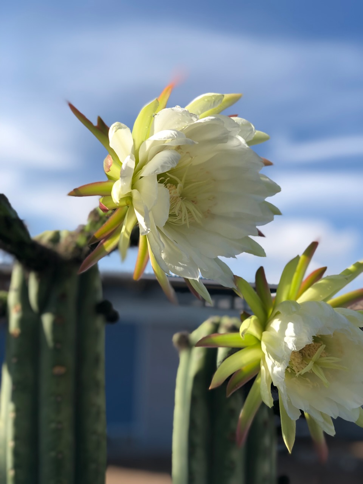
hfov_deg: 28.0
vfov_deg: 36.8
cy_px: 242
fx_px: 727
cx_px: 182
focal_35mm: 52
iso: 16
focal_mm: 6
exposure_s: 1/1200
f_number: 2.4
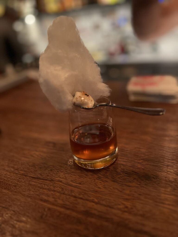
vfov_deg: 67.3
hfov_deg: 53.1
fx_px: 178
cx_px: 89
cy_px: 118
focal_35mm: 26
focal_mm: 5.7
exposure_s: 1/30
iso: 500
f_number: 1.5
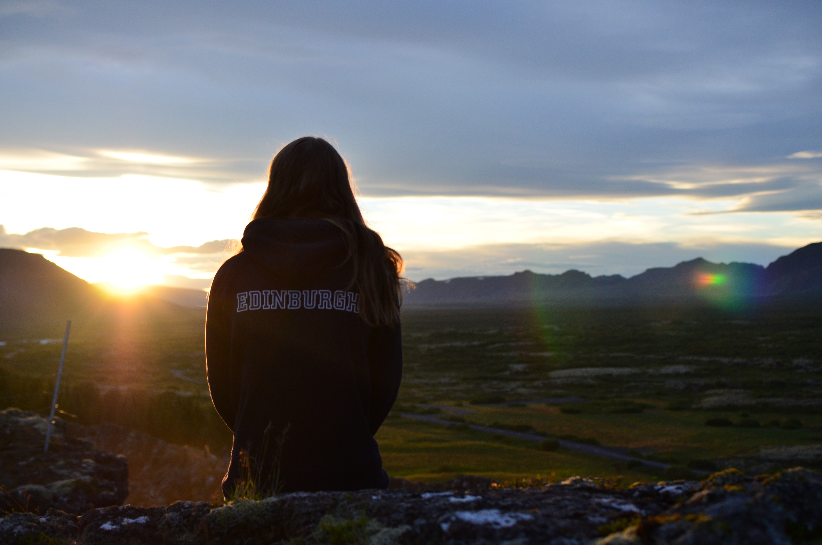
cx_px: 411
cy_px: 272
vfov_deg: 25.6
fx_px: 1196
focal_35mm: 52
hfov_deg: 37.9
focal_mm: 35
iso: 500
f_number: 3.2
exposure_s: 1/1250
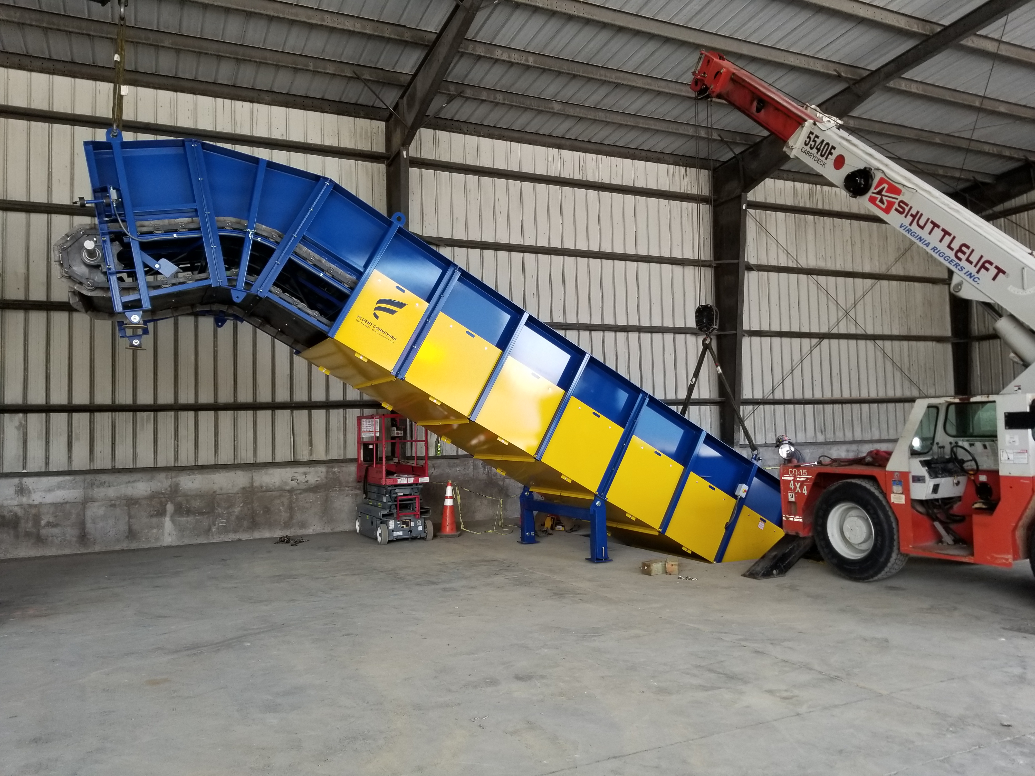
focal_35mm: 26
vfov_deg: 53.1
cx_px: 518
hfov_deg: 67.3
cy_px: 388
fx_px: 777
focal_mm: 4.3
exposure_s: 1/120
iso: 80
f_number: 1.7
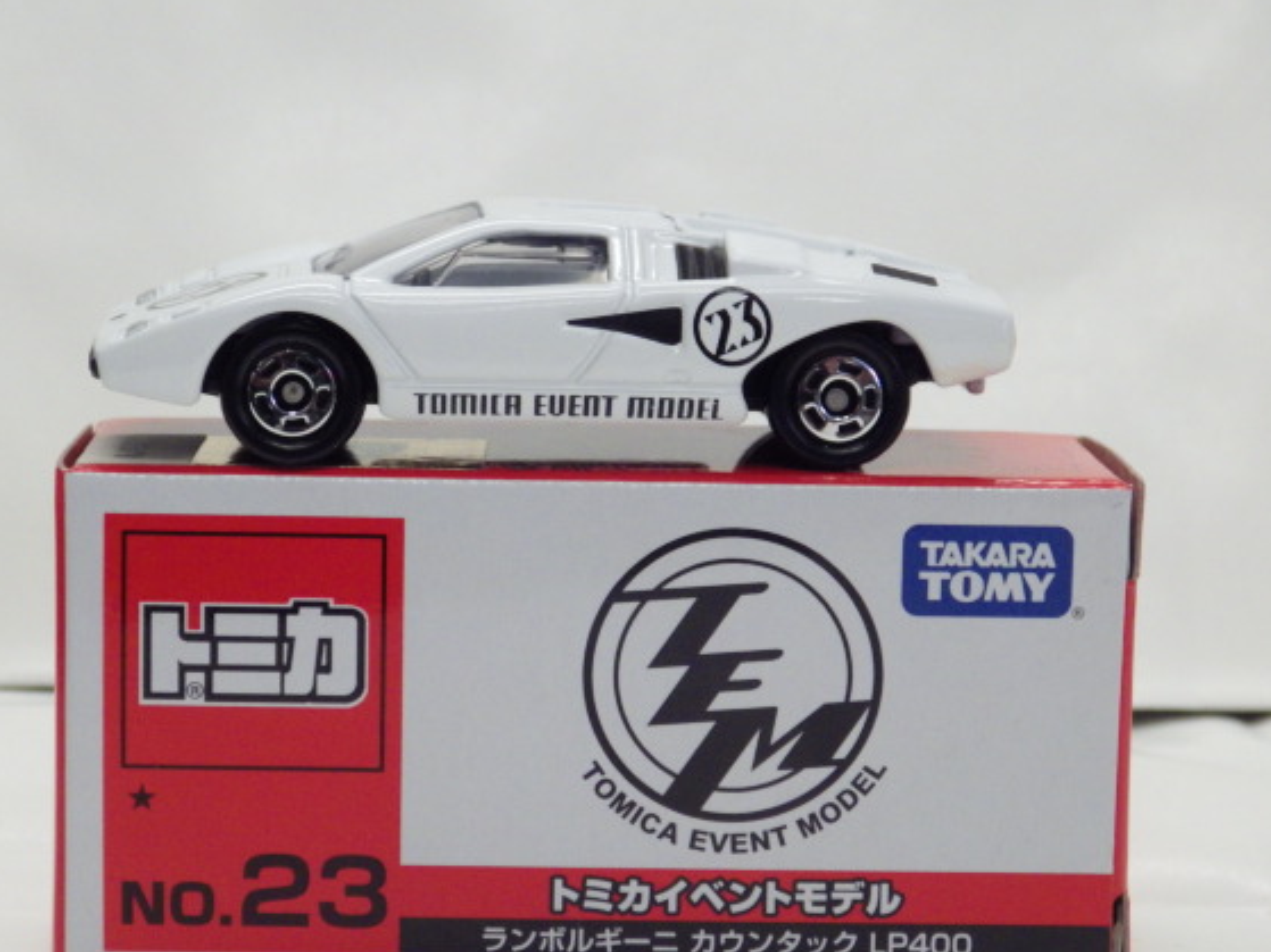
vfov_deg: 12.6
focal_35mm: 118
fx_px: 4332
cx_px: 568
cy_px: 502
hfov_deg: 16.7
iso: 500
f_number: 4.6
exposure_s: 1/60
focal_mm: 18.4
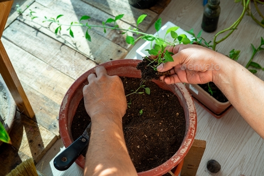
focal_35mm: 50
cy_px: 88
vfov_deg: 27.0
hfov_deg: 39.6
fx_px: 367
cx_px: 132
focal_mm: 50
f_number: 5.6
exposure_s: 1/100
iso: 100
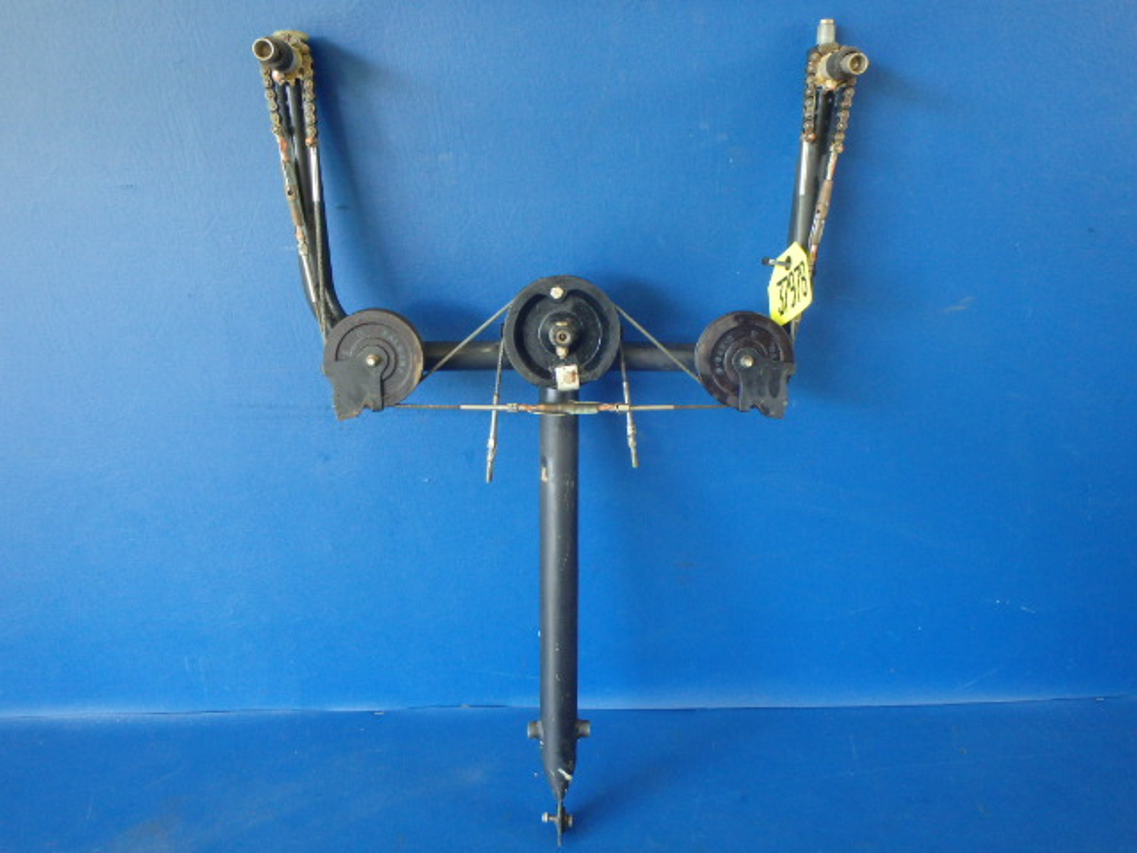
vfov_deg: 49.7
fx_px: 920
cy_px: 426
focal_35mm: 28
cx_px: 568
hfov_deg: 63.4
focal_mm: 5
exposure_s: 1/30
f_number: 3.9
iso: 400
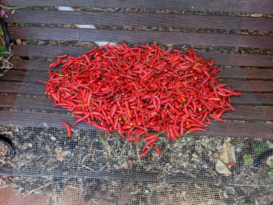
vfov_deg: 51.4
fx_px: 213
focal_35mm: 27
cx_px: 136
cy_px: 102
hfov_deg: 65.3
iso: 108
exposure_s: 1/120
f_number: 1.73
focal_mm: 4.38
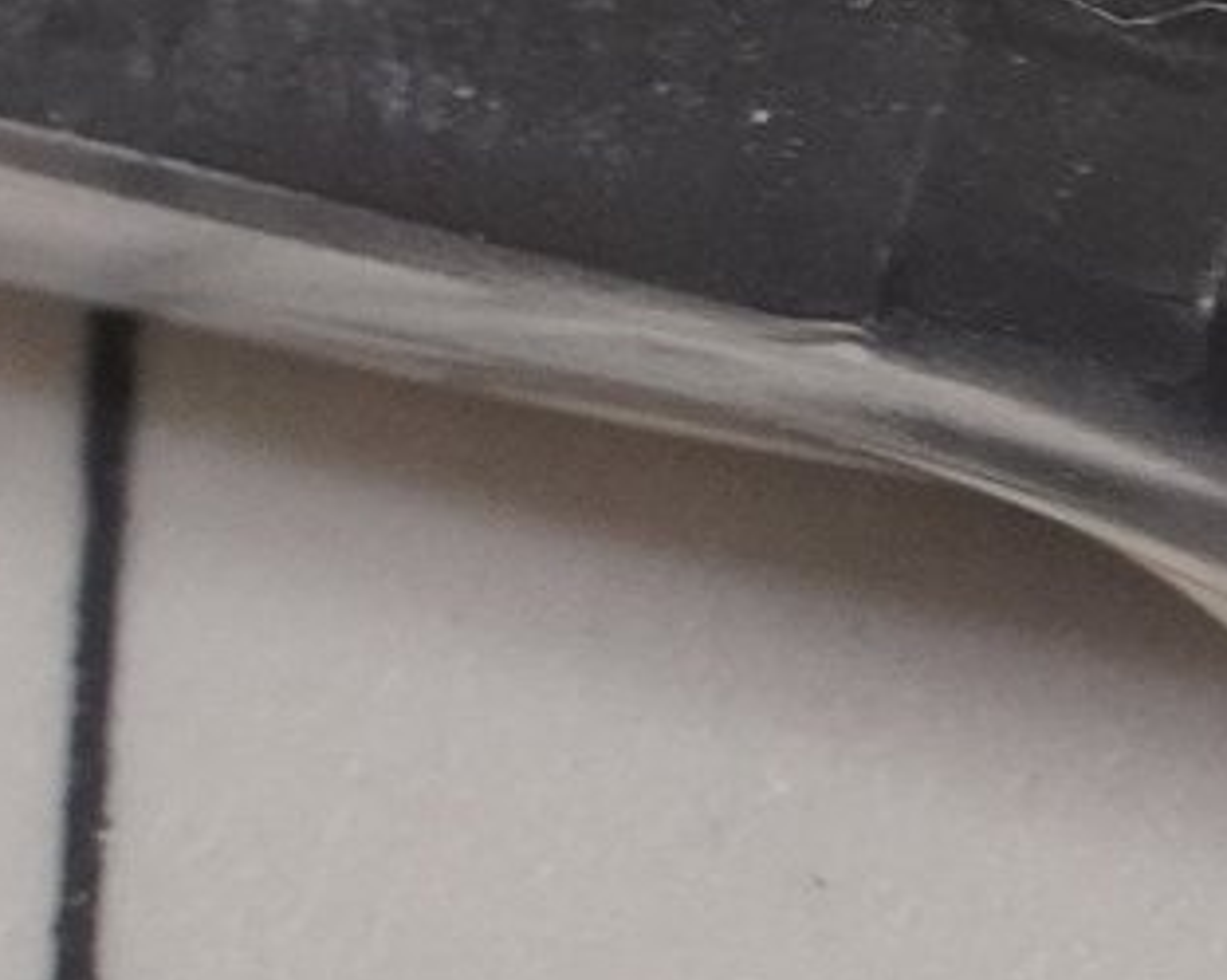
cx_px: 1907
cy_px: -433
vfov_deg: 1.3
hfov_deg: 1.6
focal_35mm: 1222
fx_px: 44335
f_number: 7.1
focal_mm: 135
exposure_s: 1/40
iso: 1000
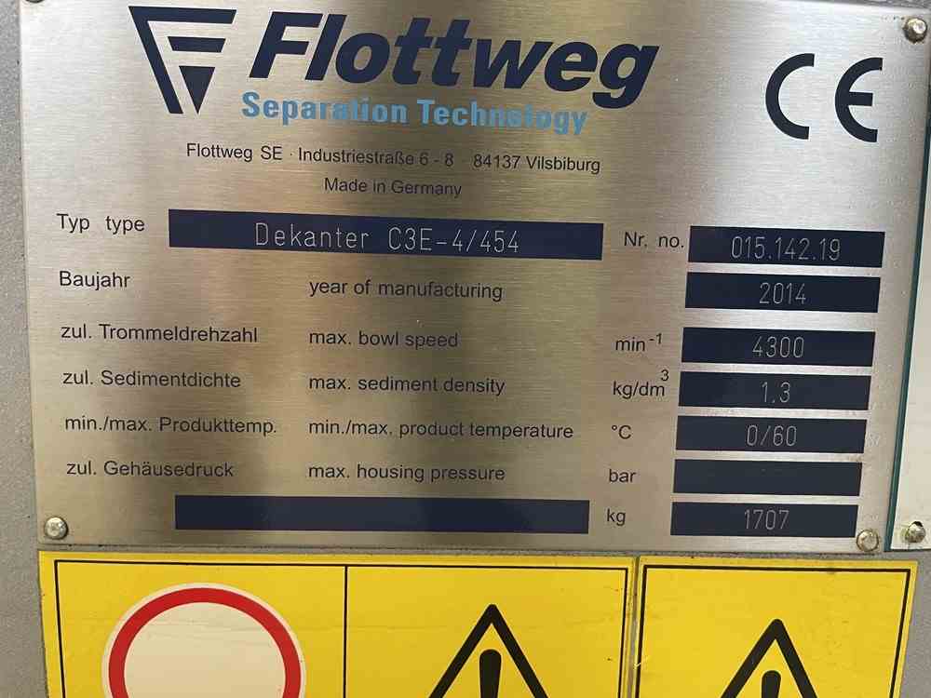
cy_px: 349
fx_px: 699
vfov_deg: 53.1
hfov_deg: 67.3
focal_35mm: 26
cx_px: 466
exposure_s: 1/50
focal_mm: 4.2
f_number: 1.6
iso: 250
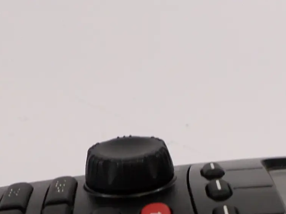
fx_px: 702
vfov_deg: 15.7
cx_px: 154
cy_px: 338
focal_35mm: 85
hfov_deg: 23.0
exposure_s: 1/45
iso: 80
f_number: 2.5
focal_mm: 4.5
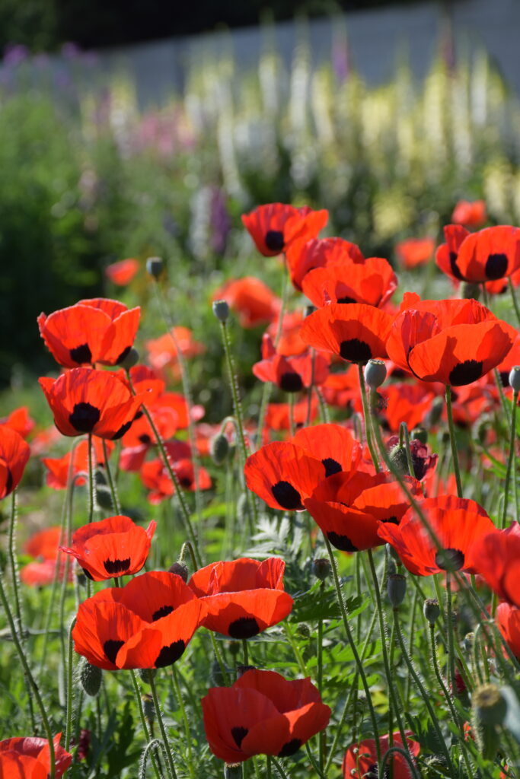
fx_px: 1949
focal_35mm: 90
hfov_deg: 15.2
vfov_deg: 22.6
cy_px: 390
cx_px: 260
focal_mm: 60
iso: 320
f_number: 7.1
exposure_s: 1/800
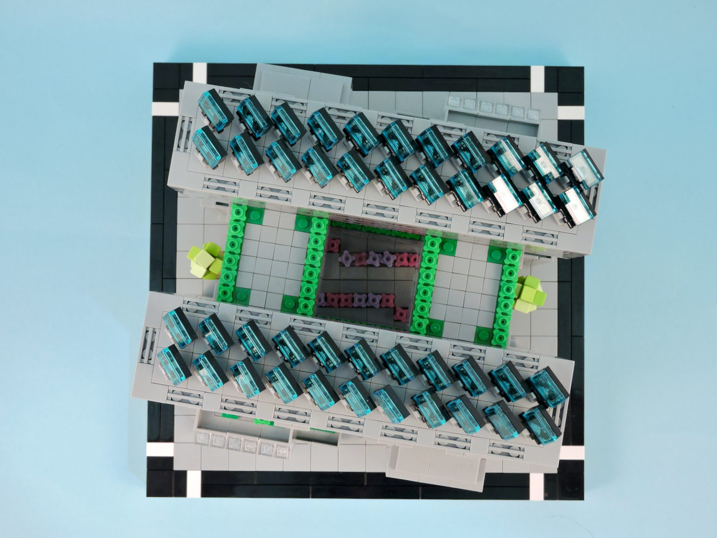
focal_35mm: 45
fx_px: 932
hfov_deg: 42.1
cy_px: 269
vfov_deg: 32.2
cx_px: 358
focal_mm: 8.1
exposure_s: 1/30
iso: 400
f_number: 4
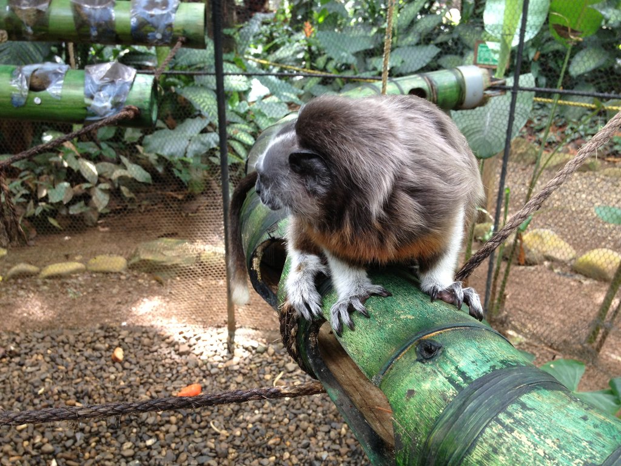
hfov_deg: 52.6
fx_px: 628
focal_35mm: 35
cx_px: 310
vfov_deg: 40.7
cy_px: 233
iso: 50
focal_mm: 4.28
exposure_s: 1/24
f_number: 2.4
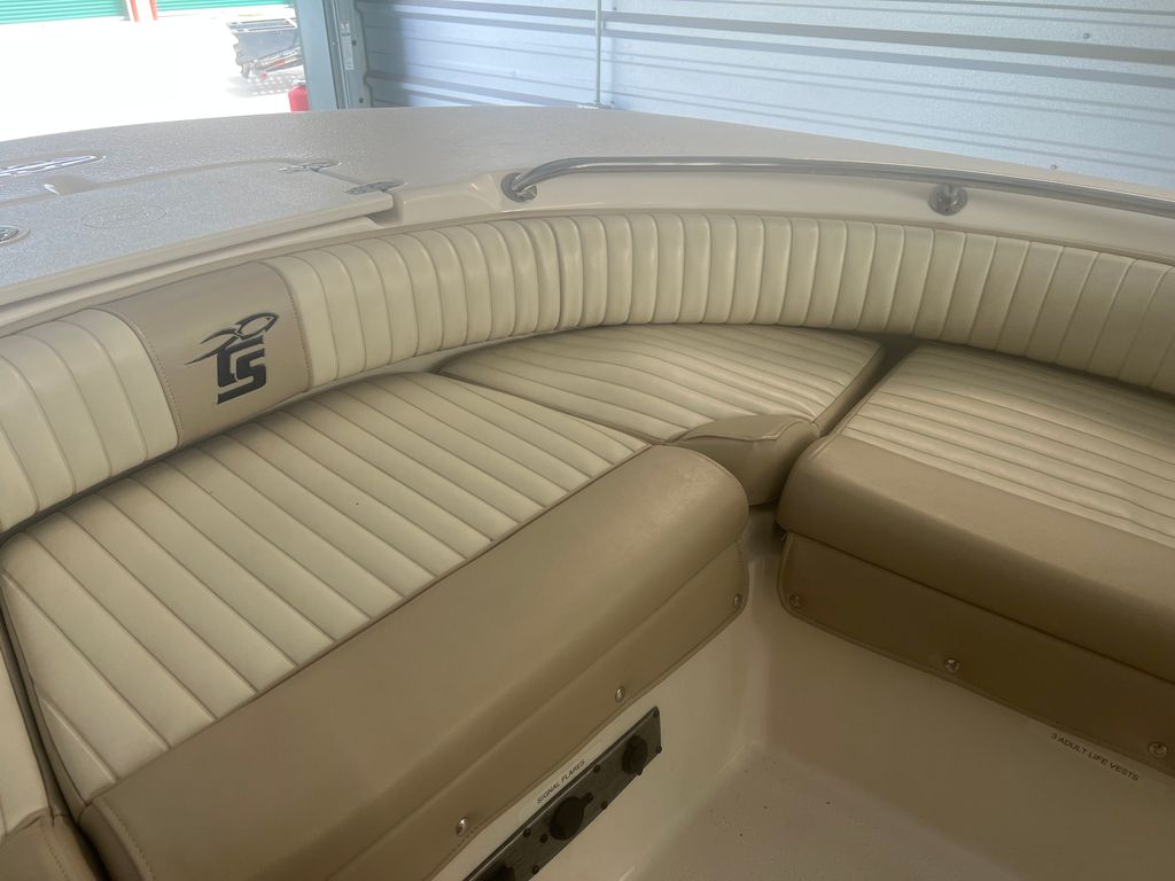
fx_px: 883
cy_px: 440
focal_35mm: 26
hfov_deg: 67.3
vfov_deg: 53.1
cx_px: 588
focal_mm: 5.7
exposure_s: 1/120
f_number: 1.5
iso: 50
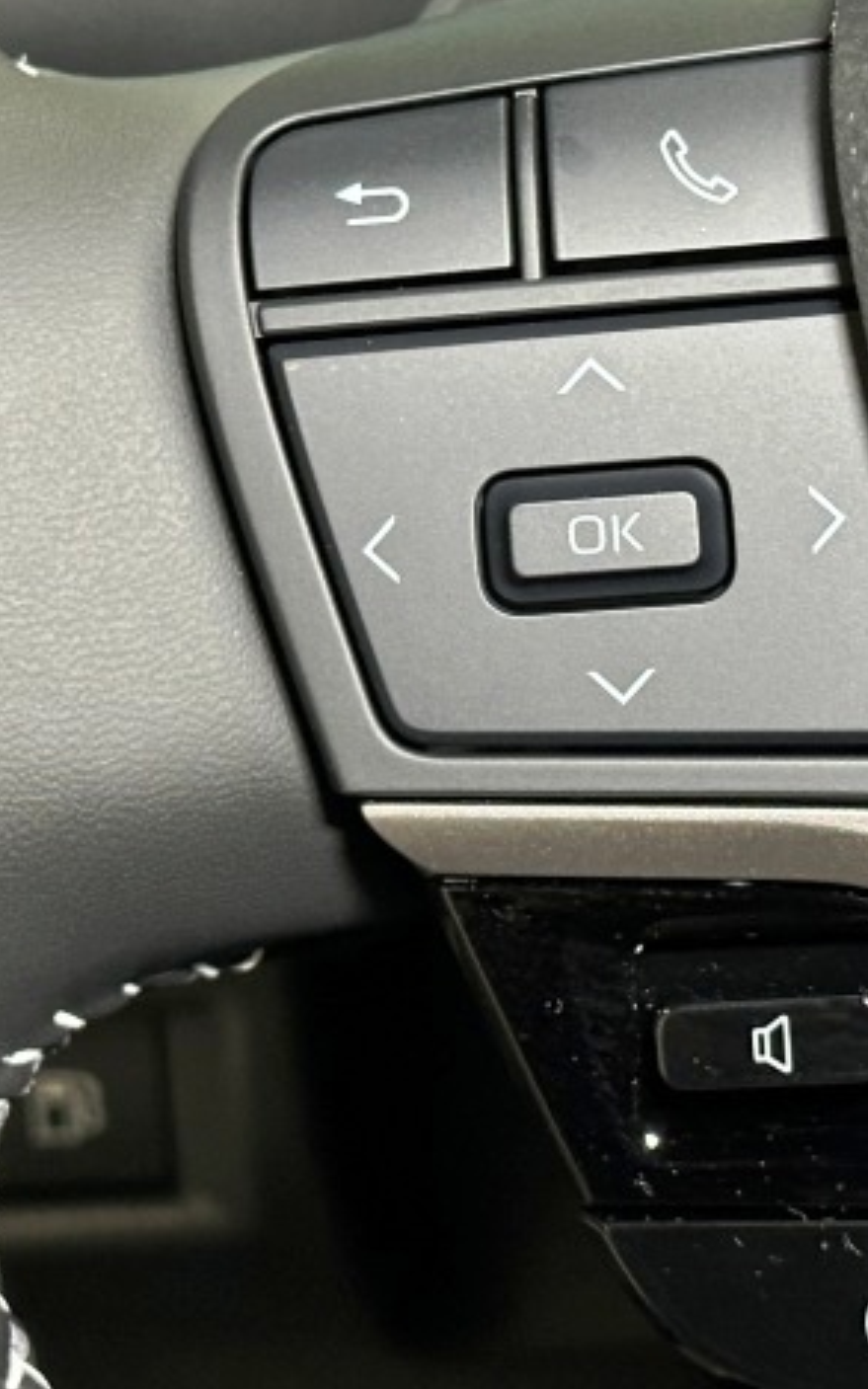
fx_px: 4203
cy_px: 418
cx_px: 456
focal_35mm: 111
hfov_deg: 11.8
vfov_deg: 18.7
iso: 400
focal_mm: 6.86
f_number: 1.78
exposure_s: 1/40
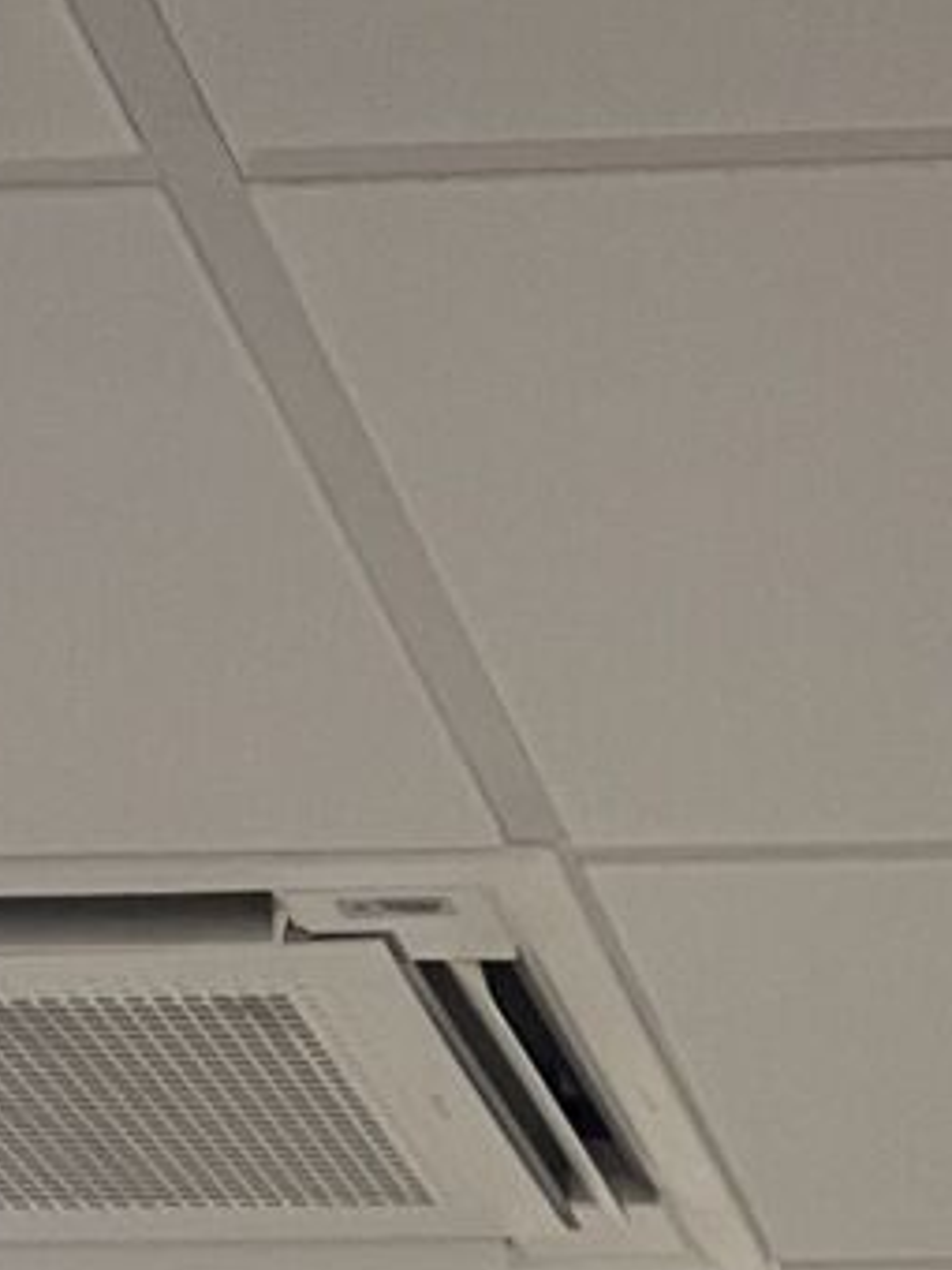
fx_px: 5170
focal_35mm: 141
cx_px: 1079
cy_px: 3395
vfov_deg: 10.9
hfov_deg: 10.4
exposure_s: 1/77
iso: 125
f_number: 1.6
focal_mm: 5.1
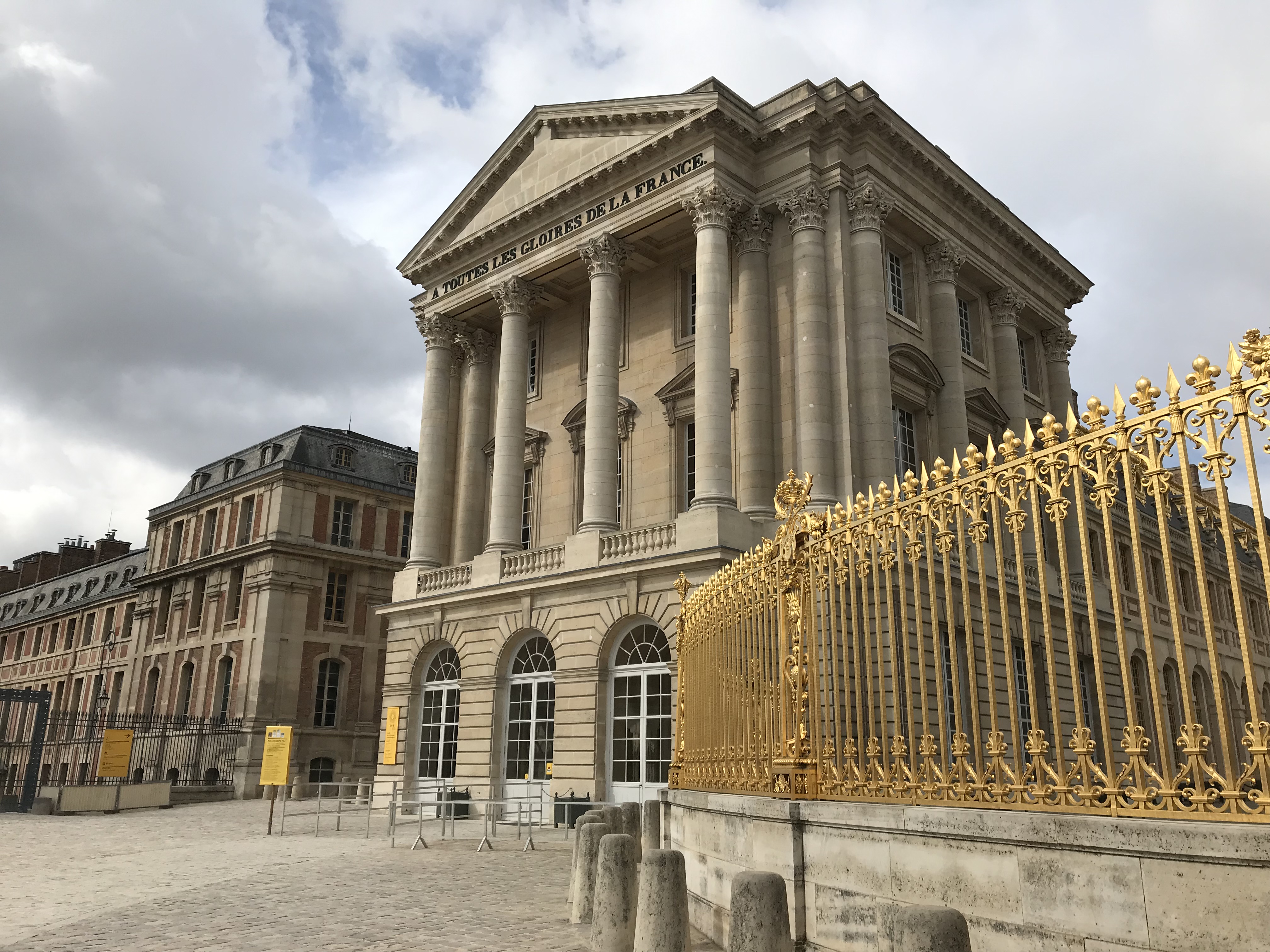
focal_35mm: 28
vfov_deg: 49.7
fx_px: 1027
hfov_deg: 63.4
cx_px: 635
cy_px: 476
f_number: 1.8
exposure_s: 1/3425
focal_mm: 3.99
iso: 20
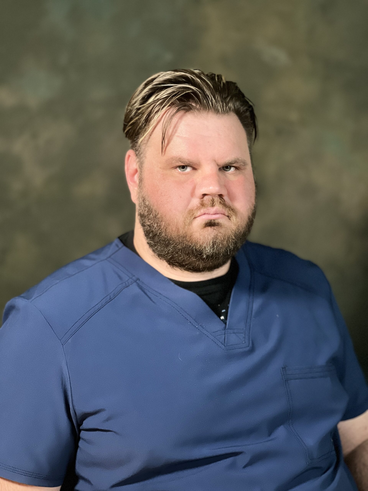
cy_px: 246
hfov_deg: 19.1
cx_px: 184
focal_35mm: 77
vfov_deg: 25.3
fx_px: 1091
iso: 400
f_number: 2.8
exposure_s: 1/24
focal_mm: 9
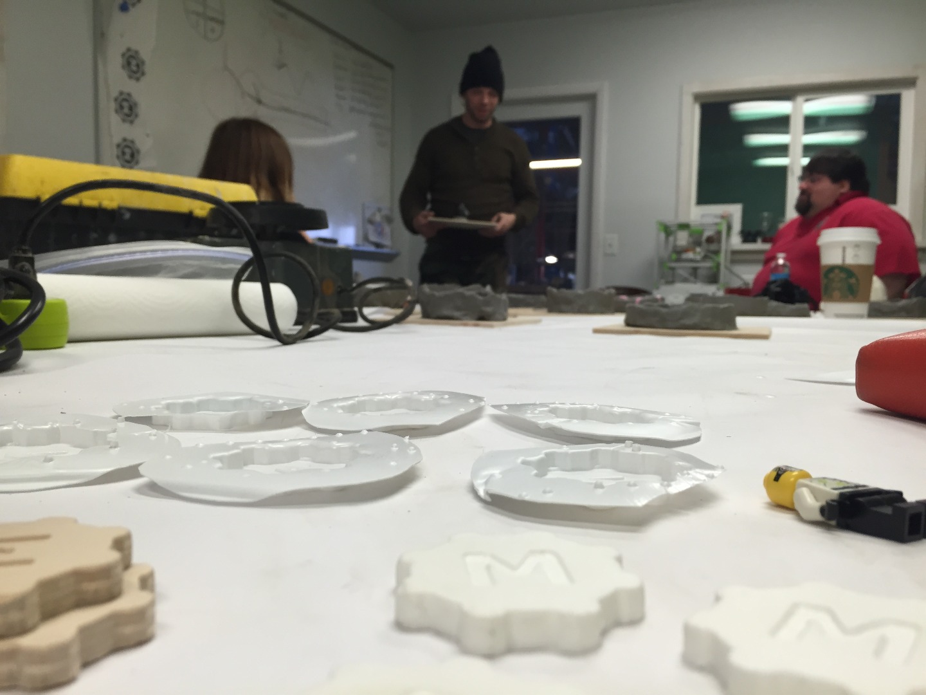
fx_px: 776
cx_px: 463
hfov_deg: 61.7
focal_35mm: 29
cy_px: 348
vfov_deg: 48.2
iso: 32
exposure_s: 1/40
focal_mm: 4.15
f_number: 2.2
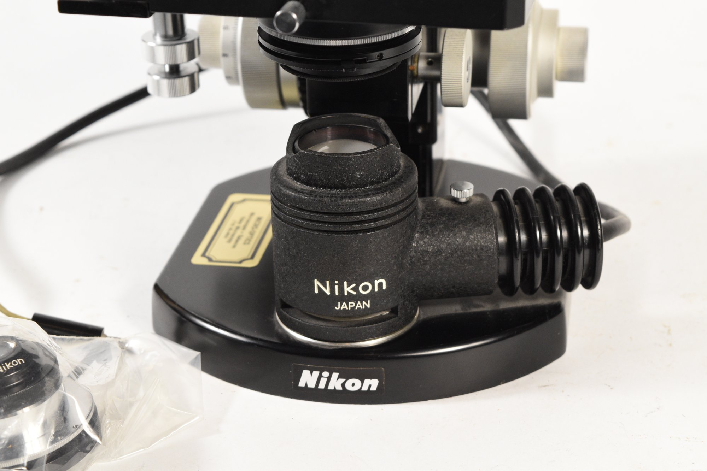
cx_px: 354
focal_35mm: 82
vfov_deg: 16.6
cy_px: 236
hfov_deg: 24.6
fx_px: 1620
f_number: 8
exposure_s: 1/160
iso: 1250
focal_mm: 55
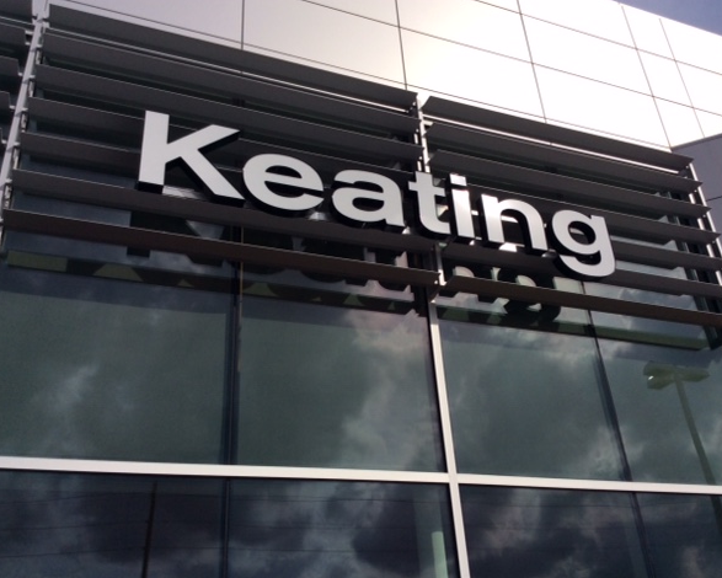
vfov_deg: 43.4
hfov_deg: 52.8
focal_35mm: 34
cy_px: 291
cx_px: 381
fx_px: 727
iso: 32
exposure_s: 1/4098
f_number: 2.4
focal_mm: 3.3
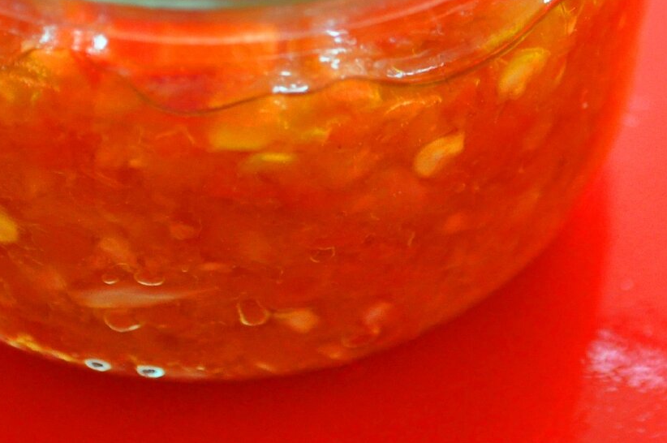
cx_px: 292
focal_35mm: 172
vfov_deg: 7.9
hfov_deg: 12.0
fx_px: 3183
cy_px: -101
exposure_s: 1/50
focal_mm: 46
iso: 1600
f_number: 5.3
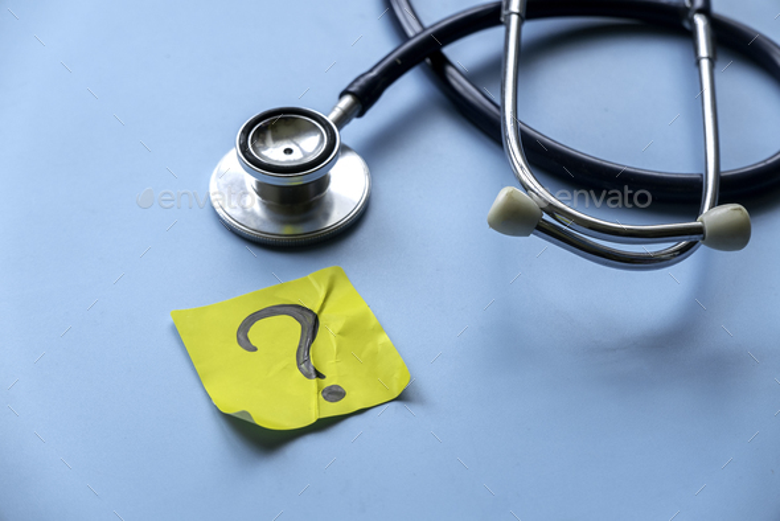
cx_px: 390
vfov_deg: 18.2
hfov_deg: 27.0
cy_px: 260
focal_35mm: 75
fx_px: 1626
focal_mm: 34
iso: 200
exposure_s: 1/125
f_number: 4
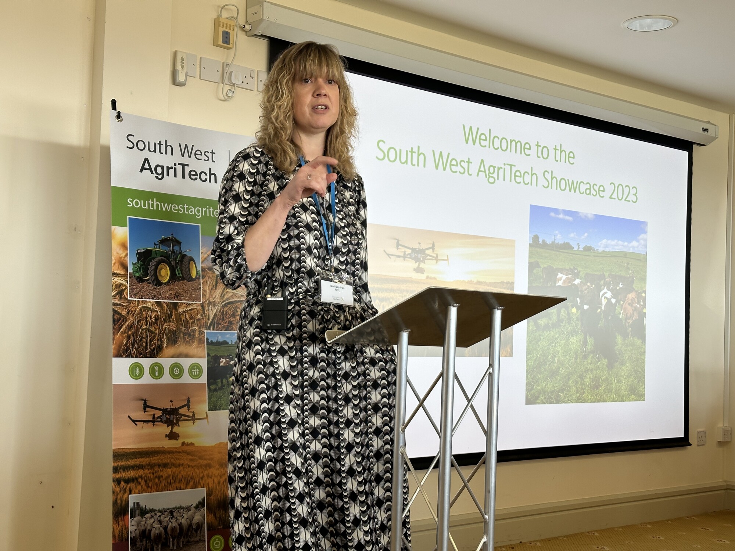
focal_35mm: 48
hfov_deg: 39.7
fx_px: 1019
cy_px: 276
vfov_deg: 30.3
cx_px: 368
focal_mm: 6.86
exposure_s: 1/100
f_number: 1.78
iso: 50
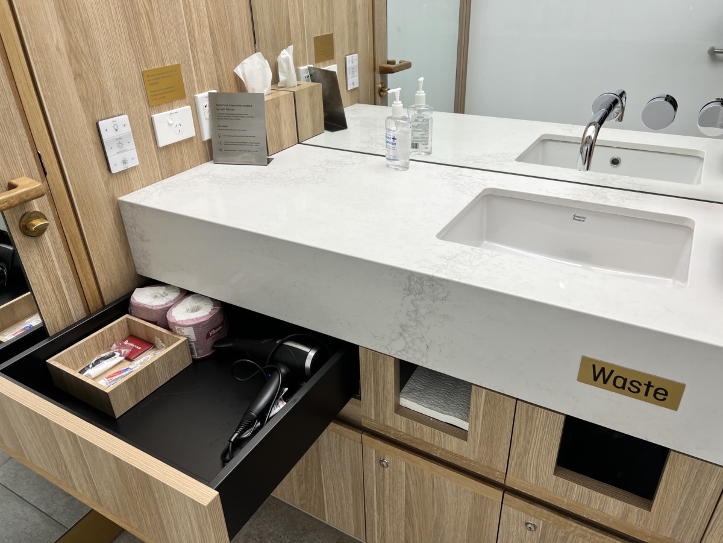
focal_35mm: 26
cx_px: 362
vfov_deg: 53.1
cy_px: 272
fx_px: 543
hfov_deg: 67.3
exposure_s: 1/172
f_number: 1.5
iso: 40
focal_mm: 5.7
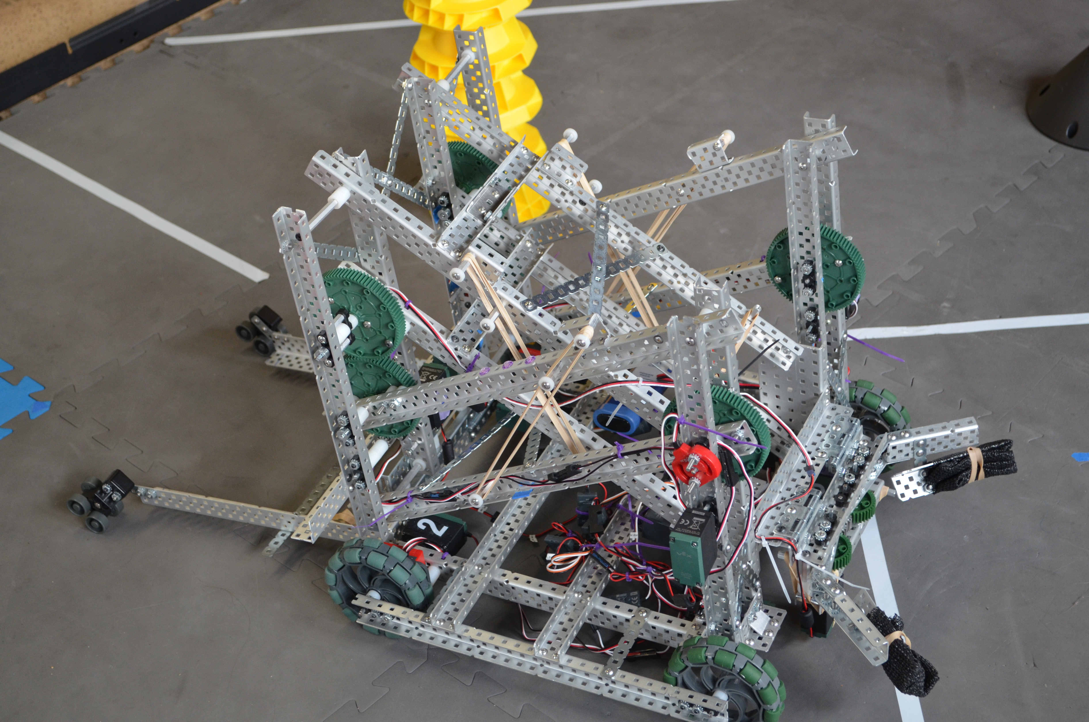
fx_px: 1902
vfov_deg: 21.5
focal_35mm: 63
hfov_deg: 32.0
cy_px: 361
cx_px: 544
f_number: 5.3
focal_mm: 42
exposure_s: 1/60
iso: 720
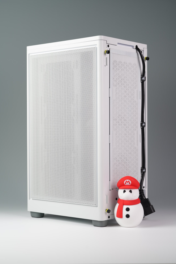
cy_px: 132
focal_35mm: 70
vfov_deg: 28.8
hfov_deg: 19.5
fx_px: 512
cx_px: 88
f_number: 8
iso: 100
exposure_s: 1/250
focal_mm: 70
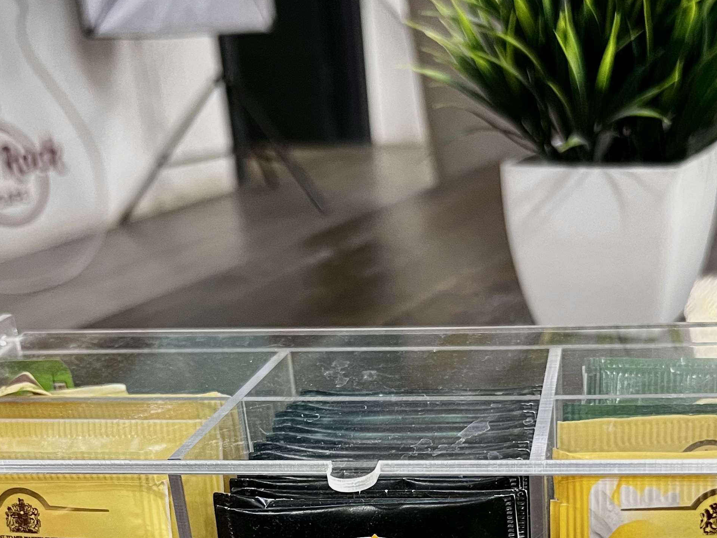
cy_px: 518
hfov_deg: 34.7
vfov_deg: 25.5
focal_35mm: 55
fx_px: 1139
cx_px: 462
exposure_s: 1/60
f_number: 1.5
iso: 250
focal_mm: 5.7
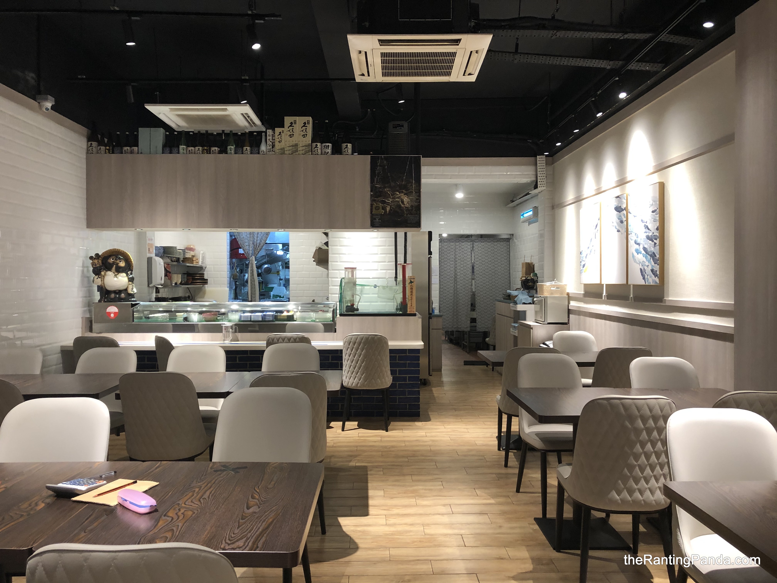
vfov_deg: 49.7
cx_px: 388
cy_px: 292
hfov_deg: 63.4
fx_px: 628
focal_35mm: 28
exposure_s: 1/17
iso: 50
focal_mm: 3.99
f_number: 1.8
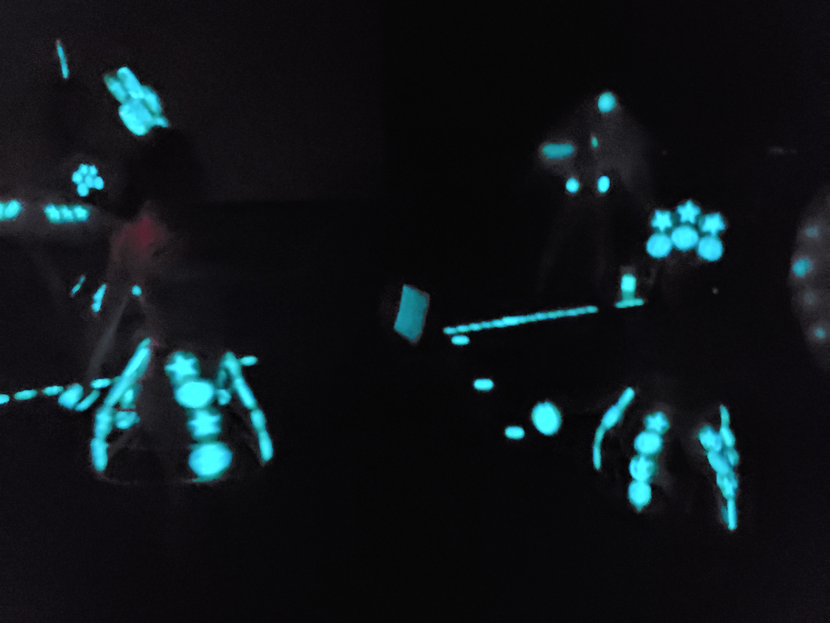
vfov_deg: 53.1
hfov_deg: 67.3
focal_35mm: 26
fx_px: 623
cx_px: 415
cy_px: 312
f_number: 1.5
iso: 2000
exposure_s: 1/7
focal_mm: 4.3
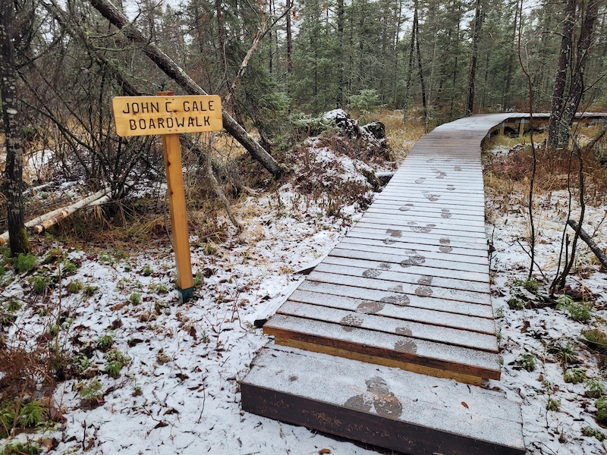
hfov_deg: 67.3
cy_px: 228
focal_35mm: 26
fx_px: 456
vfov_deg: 53.1
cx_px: 304
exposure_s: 1/120
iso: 50
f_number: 1.8
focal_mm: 5.4
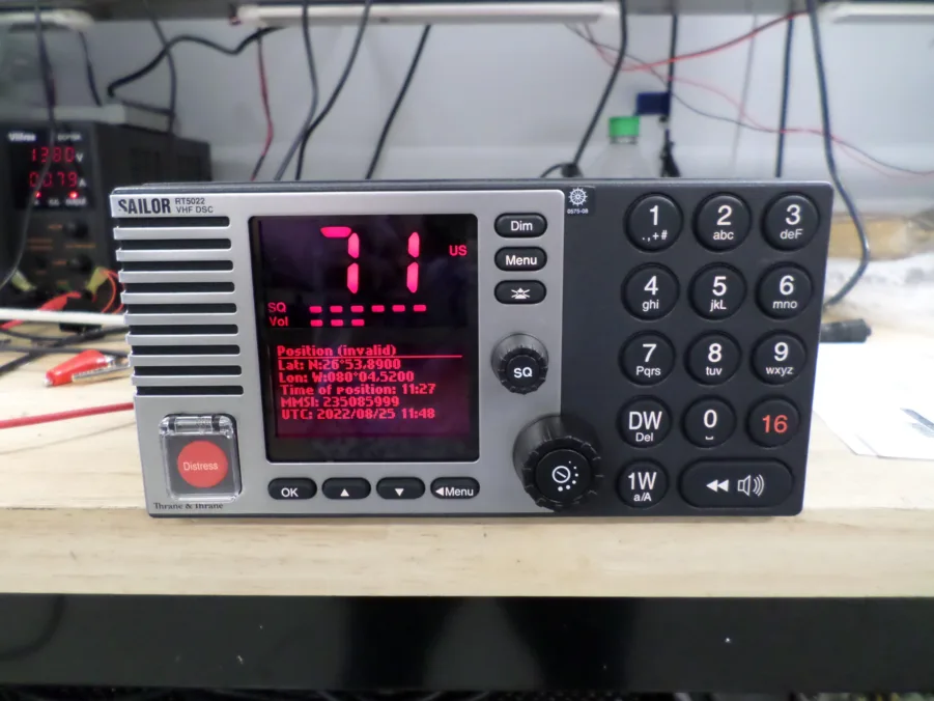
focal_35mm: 25
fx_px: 675
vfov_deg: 54.9
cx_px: 467
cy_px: 350
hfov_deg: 69.4
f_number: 2.5
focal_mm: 4.5
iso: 400
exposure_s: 1/30
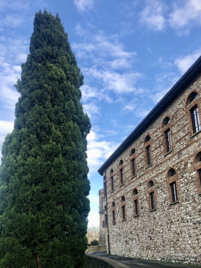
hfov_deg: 40.7
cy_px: 164
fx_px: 271
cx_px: 106
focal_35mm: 35
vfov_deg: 52.2
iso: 20
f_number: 1.8
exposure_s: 1/312
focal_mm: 3.99
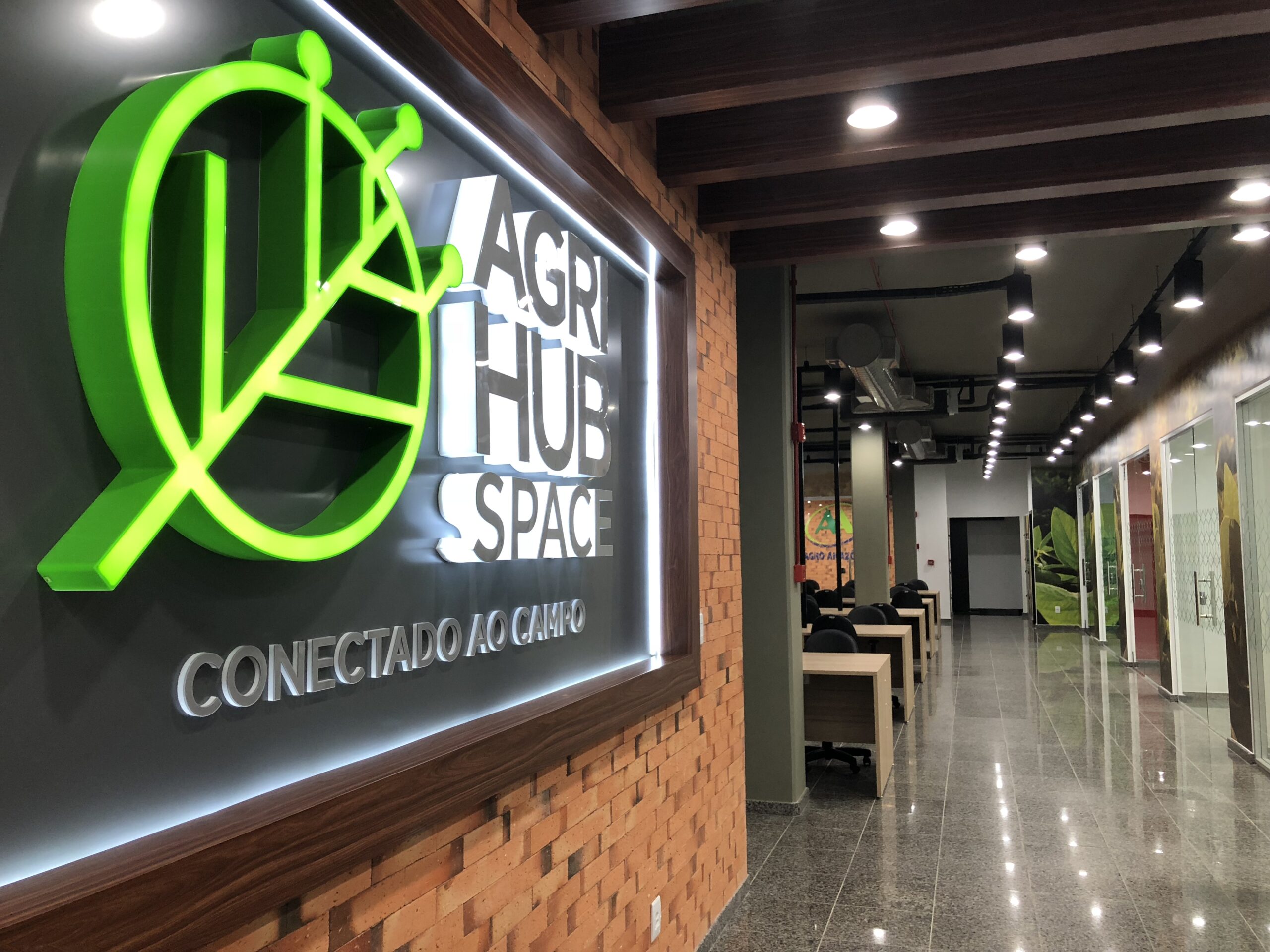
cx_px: 635
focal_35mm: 28
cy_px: 476
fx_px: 1027
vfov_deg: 49.7
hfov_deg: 63.4
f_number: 1.8
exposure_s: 1/30
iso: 40
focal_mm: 4
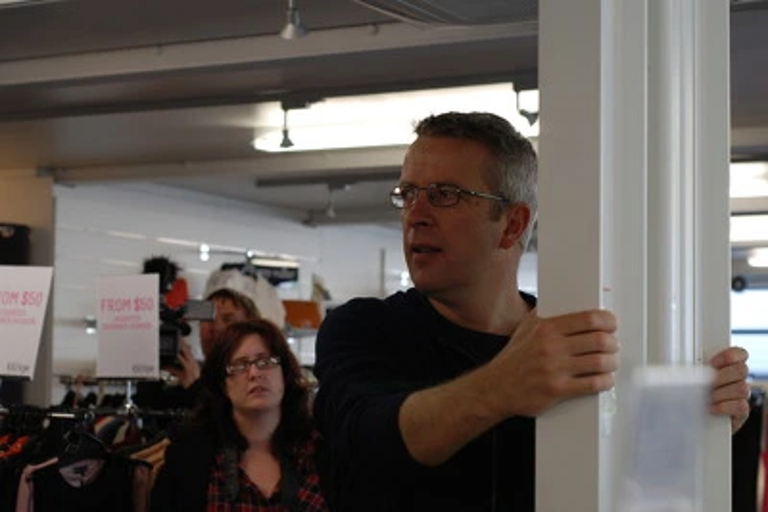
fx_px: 1600
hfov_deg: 27.0
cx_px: 384
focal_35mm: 75
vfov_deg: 18.2
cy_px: 256
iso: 200
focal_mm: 50
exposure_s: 1/60
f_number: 4
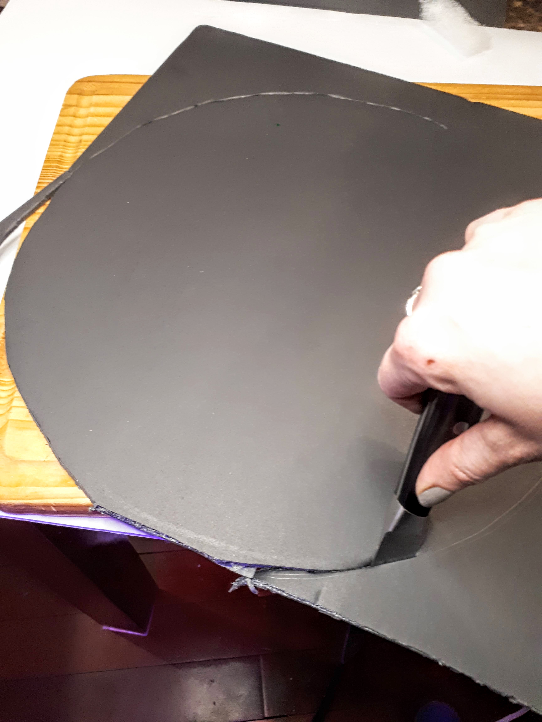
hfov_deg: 51.4
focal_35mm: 27
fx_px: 564
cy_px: 361
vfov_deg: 65.3
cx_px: 271
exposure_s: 1/17
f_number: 1.9
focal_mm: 3.6
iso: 200
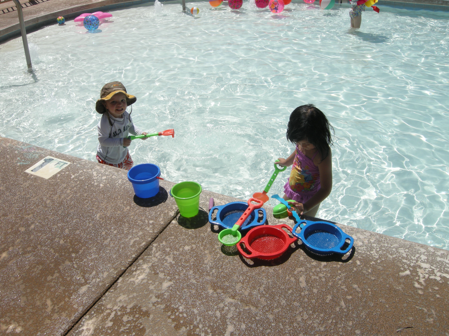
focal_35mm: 35
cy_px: 168
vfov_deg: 40.7
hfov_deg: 52.6
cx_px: 224
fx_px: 454
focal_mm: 7.5
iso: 64
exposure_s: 1/520
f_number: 6.1
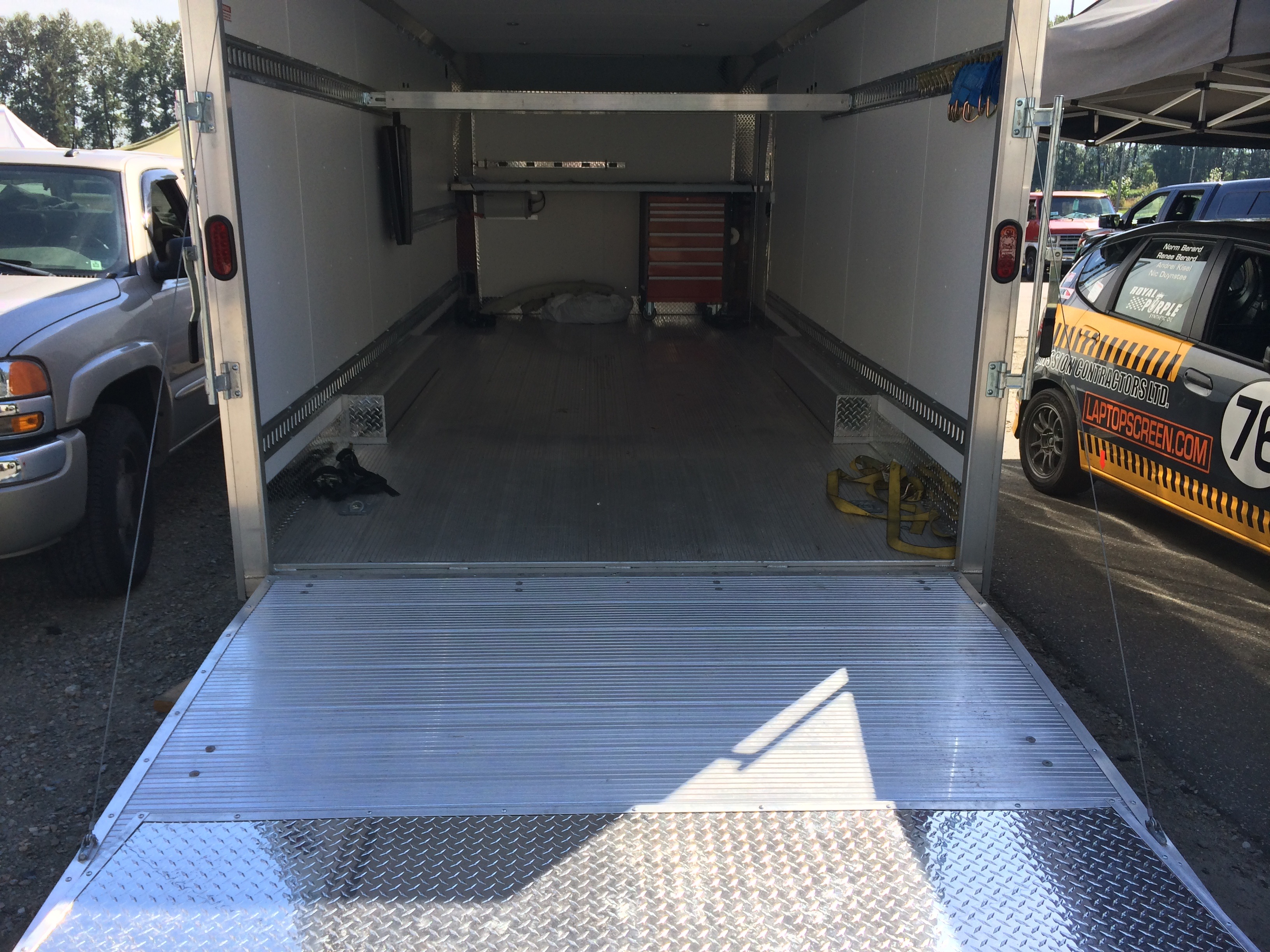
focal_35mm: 30
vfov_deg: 46.8
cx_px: 635
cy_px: 476
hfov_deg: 60.0
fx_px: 1101
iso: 32
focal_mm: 4.12
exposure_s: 1/892
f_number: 2.2
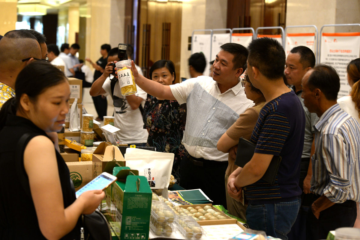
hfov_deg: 28.8
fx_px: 700
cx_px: 180
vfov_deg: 19.5
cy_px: 120
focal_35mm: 70
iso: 640
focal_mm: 70
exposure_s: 1/20
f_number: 5
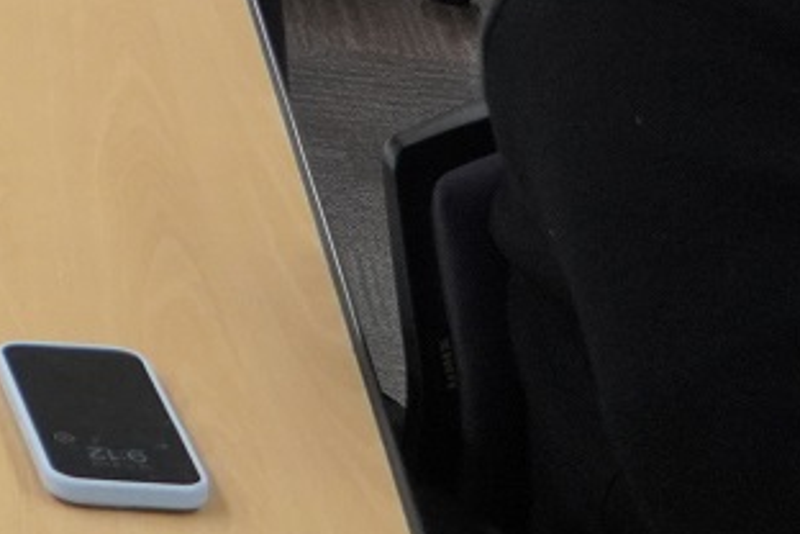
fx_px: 3466
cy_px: -783
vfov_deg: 8.1
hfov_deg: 11.0
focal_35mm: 156
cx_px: -1146
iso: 1250
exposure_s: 1/160
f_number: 4
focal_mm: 18
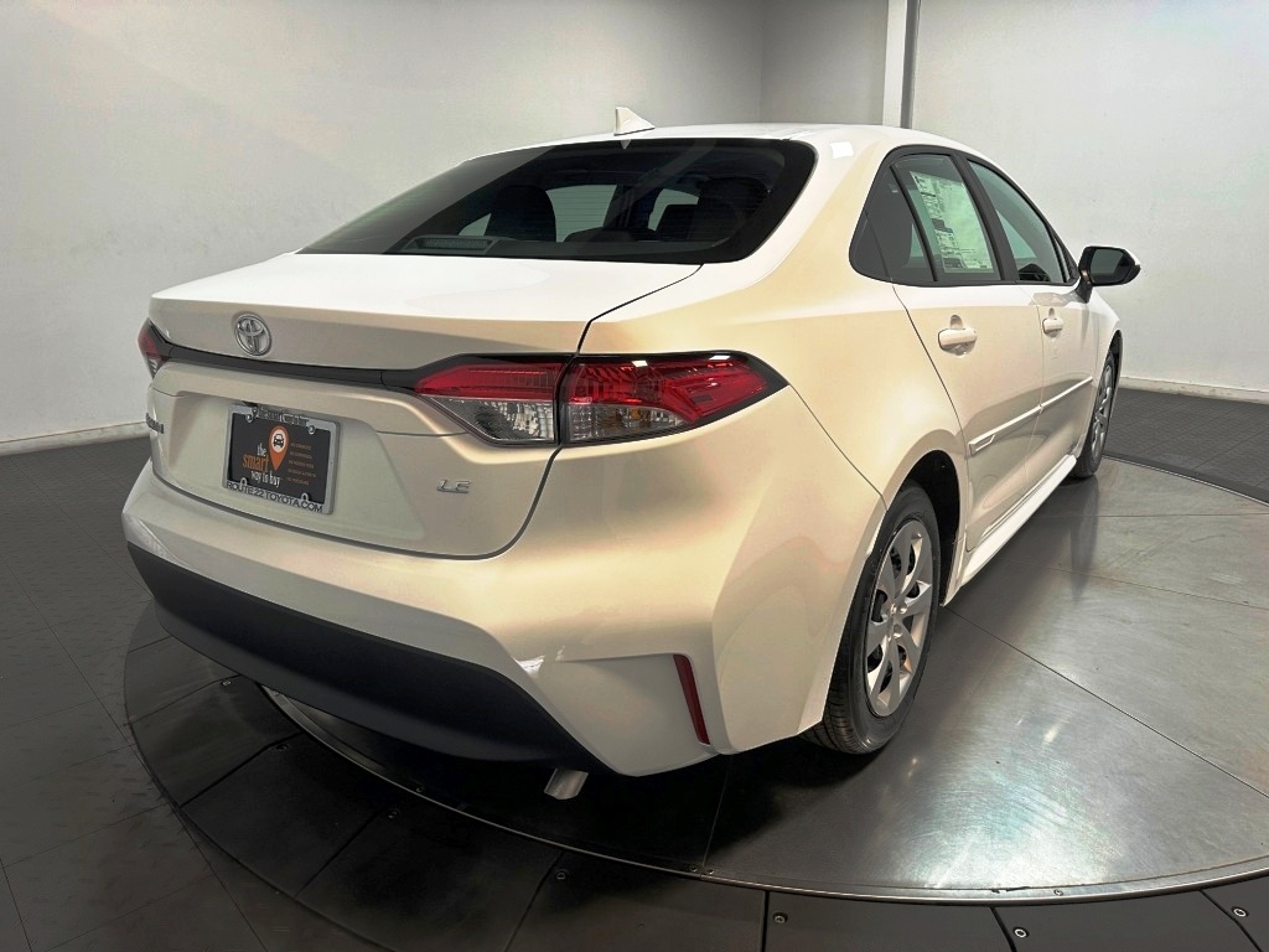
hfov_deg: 71.6
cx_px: 634
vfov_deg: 56.8
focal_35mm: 24
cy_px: 476
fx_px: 880
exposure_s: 1/60
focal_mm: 6.86
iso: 160
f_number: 1.78
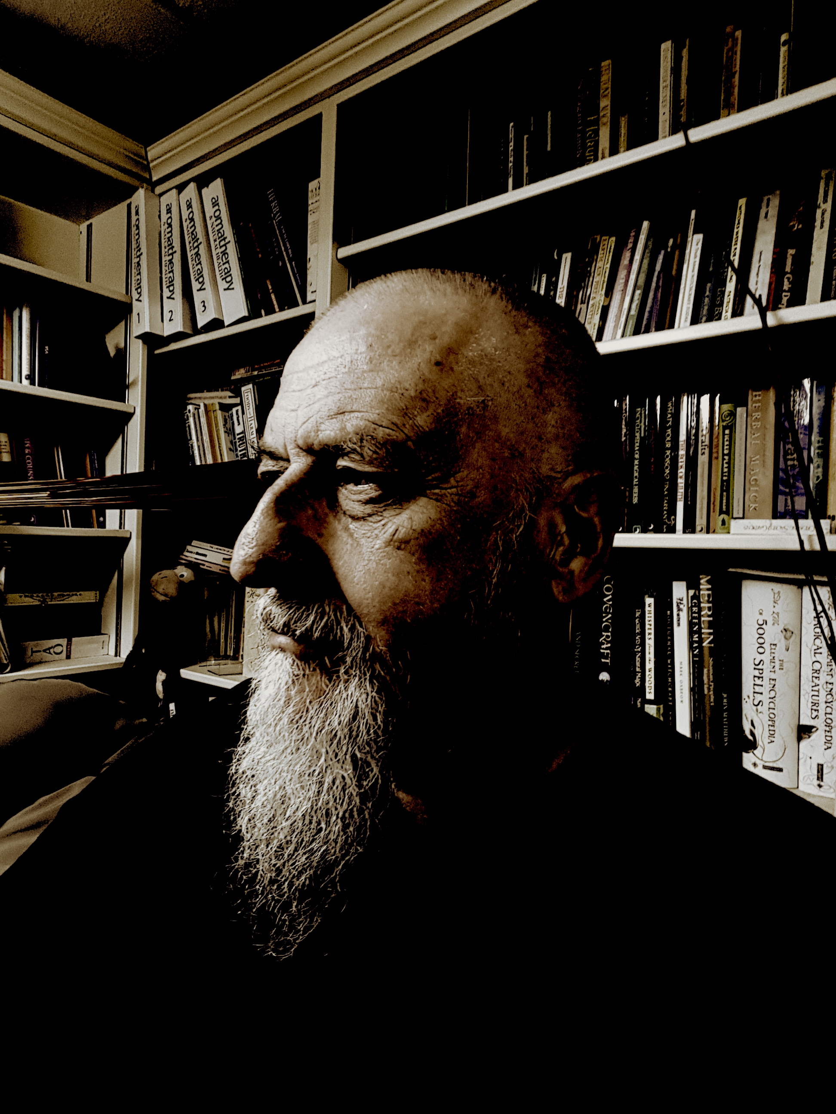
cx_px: 418
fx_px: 676
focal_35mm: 21
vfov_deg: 79.0
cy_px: 557
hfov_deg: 63.4
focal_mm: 2.1
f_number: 1.7
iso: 160
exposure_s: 1/25
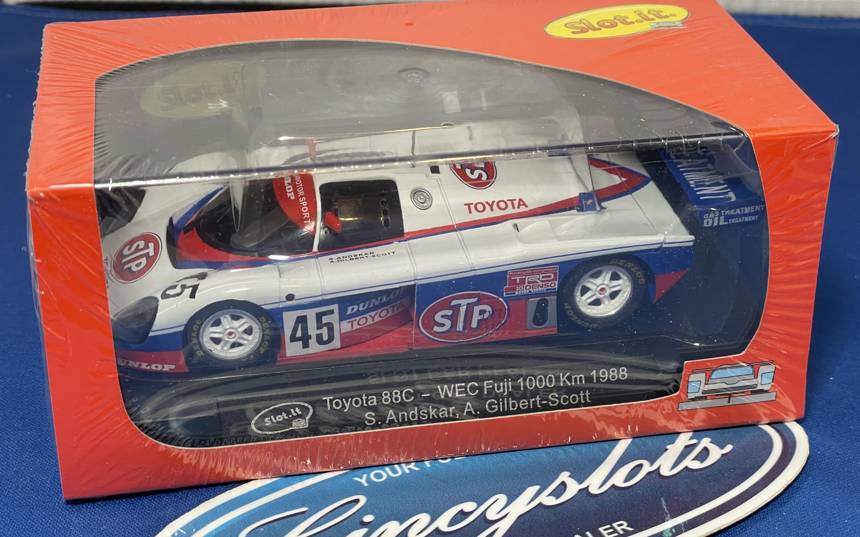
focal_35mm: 56
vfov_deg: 23.1
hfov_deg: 36.3
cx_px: 425
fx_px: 1313
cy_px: 327
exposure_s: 1/120
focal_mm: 6
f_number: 2
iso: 160
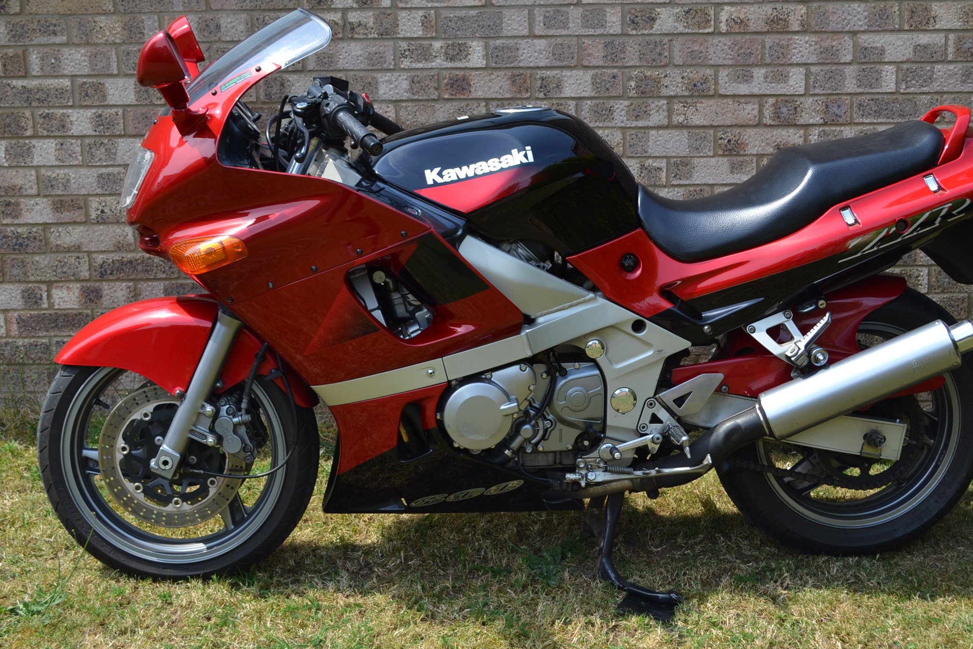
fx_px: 1540
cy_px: 315
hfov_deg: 35.0
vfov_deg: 23.8
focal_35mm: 57
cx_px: 539
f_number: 6.3
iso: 100
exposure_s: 1/160
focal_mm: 34
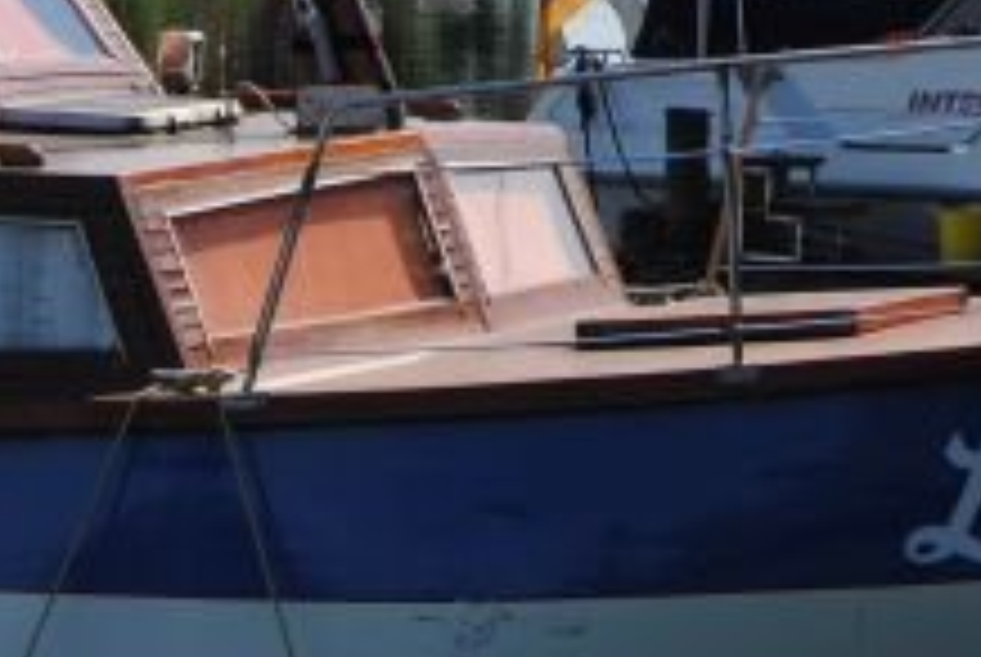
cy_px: -261
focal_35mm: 206
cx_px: 1408
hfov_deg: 9.7
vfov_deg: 6.6
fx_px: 5627
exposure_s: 1/320
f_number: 9
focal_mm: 31
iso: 100
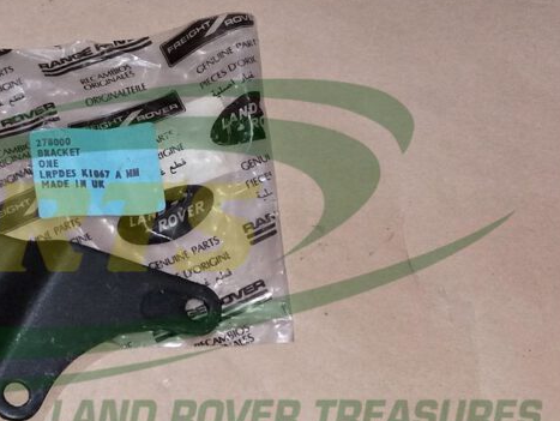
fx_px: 745
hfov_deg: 39.6
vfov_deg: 31.5
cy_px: 255
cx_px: 110
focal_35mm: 46
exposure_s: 1/43
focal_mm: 3.7
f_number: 1.9
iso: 64
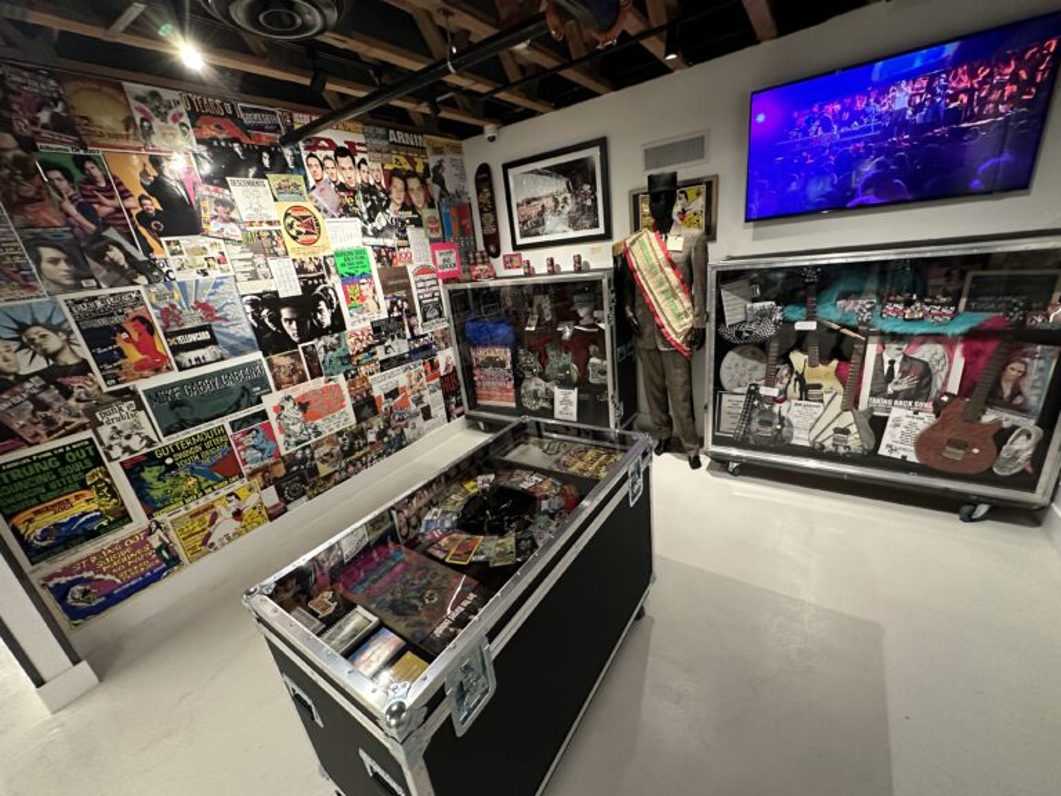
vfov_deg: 85.7
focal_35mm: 14
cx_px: 530
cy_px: 398
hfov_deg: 102.1
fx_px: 429
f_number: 2.2
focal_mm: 2.22
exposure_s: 1/60
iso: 500
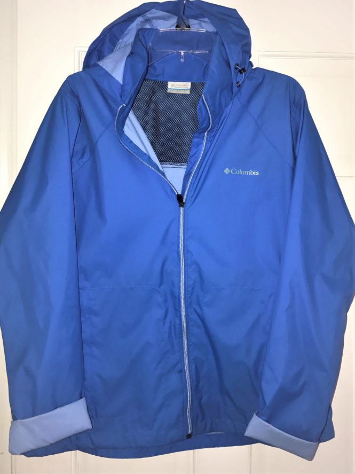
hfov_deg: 49.7
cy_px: 237
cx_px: 178
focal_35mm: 28
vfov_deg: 63.5
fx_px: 383
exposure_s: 1/30
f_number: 1.8
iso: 32
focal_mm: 3.99
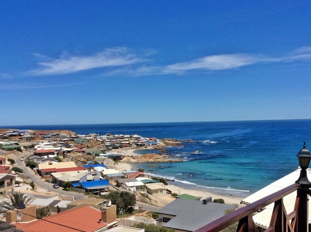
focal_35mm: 38
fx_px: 341
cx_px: 164
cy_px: 134
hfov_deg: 49.0
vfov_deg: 37.5
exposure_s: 1/2387
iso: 32
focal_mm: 3.3
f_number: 2.4
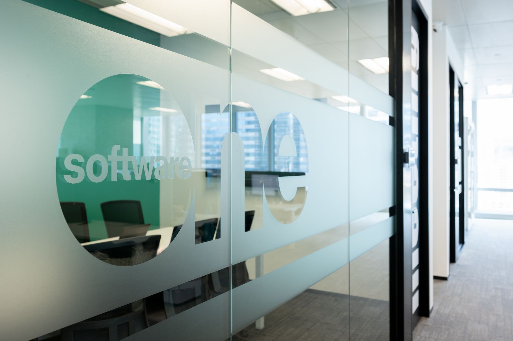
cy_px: 170
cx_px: 256
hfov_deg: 62.0
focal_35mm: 30
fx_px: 427
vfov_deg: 43.6
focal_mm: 30
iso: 400
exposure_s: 1/20
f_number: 6.3
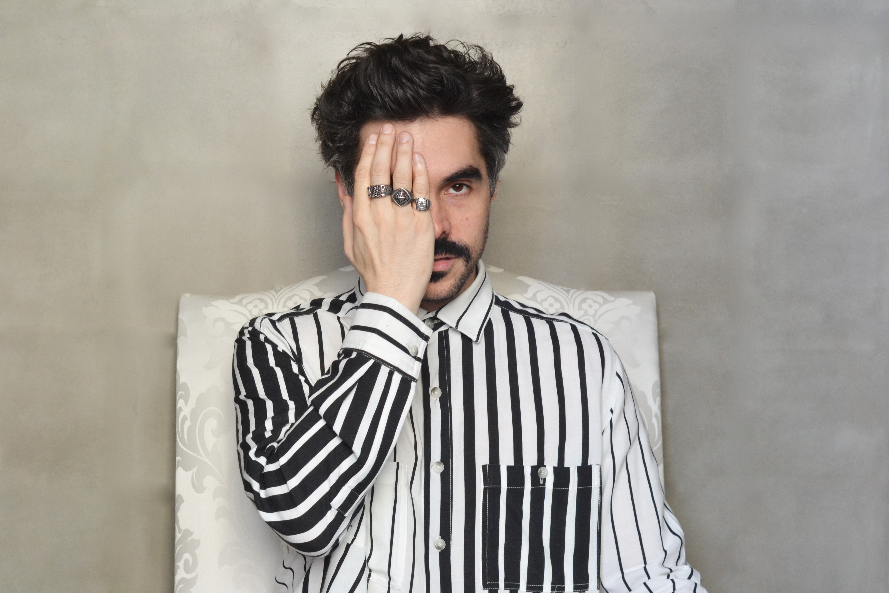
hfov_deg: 27.0
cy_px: 296
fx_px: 1852
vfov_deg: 18.2
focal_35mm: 75
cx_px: 444
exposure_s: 1/80
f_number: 5.6
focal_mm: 50
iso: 1100
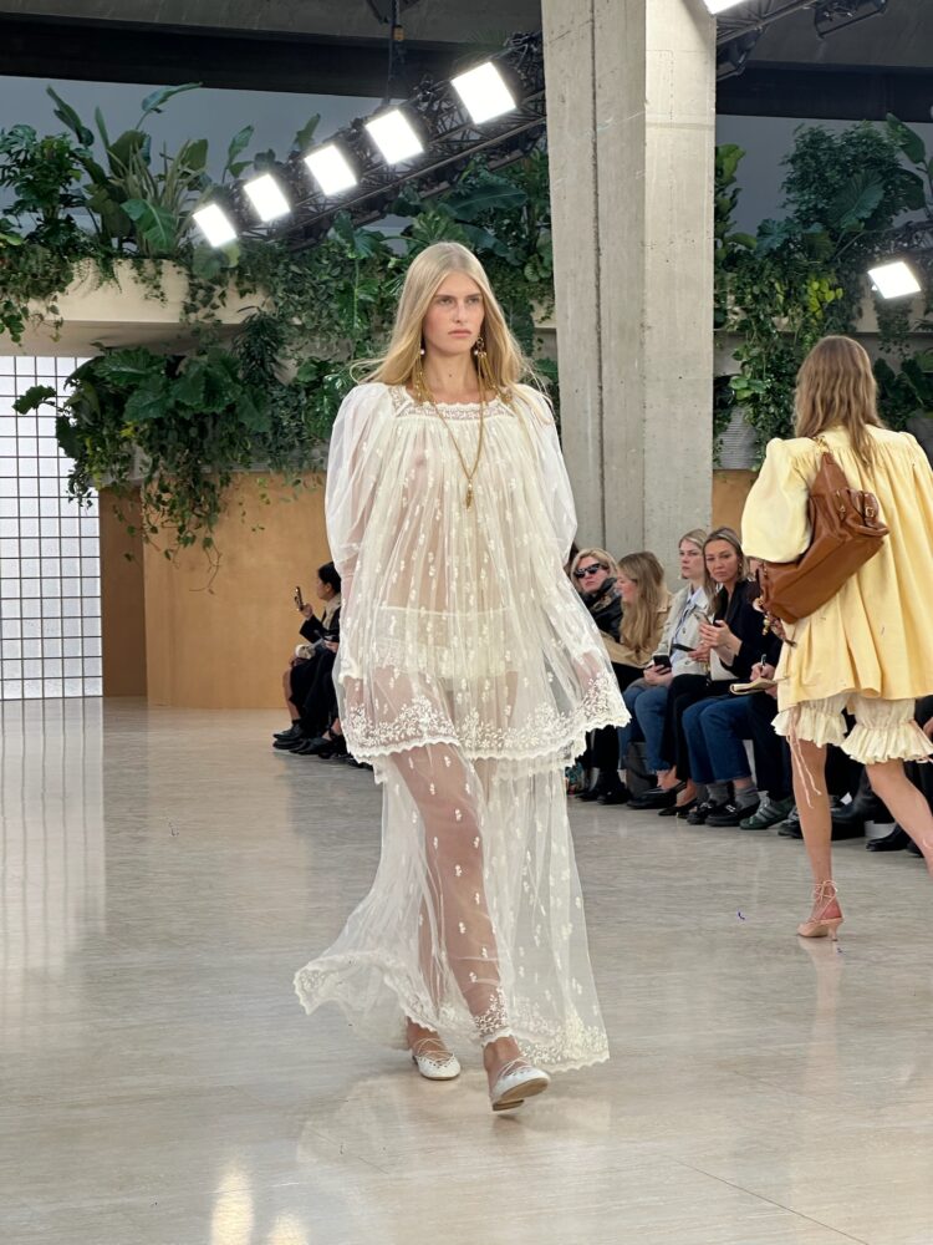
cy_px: 622
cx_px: 466
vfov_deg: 25.3
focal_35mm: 77
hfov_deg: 19.1
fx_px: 2767
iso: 32
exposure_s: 1/99
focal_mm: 9
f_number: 2.8
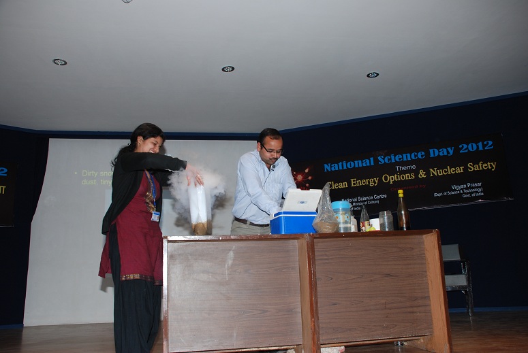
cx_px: 264
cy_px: 176
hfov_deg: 61.9
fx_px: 441
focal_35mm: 30
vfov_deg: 43.7
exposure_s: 1/60
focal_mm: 20
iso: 200
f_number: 4.8
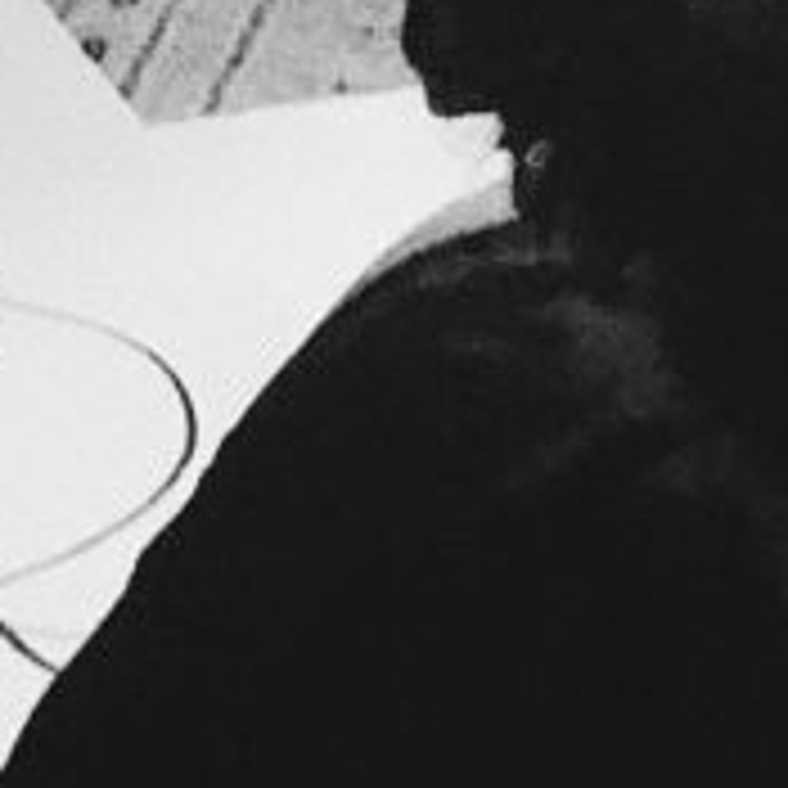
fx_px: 7598
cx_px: 1445
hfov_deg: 5.8
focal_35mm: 295
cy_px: 1490
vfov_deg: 5.8
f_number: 2.8
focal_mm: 6.6
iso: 1250
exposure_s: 1/60
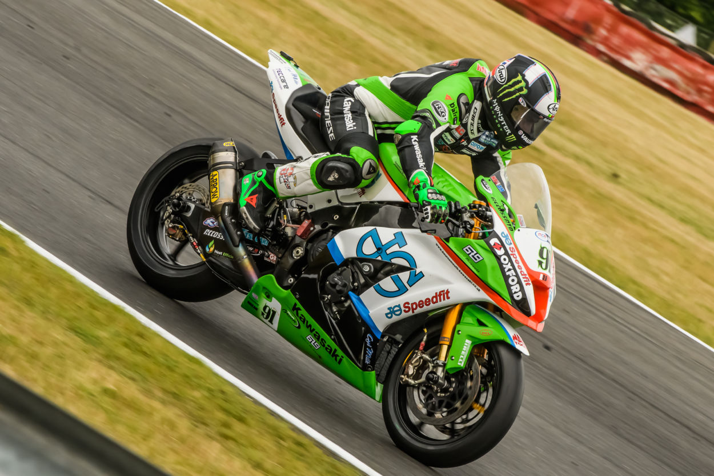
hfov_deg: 5.2
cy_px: 238
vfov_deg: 3.4
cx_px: 357
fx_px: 7932
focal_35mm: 400
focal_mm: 200
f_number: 13
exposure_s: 1/800
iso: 800
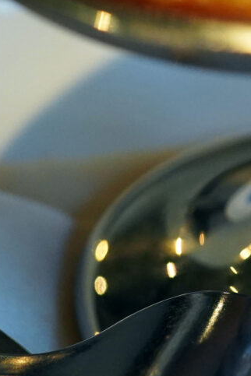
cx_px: 426
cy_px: -102
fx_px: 2217
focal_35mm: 212
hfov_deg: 6.4
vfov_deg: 9.5
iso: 3200
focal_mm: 50
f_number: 4
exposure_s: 1/640
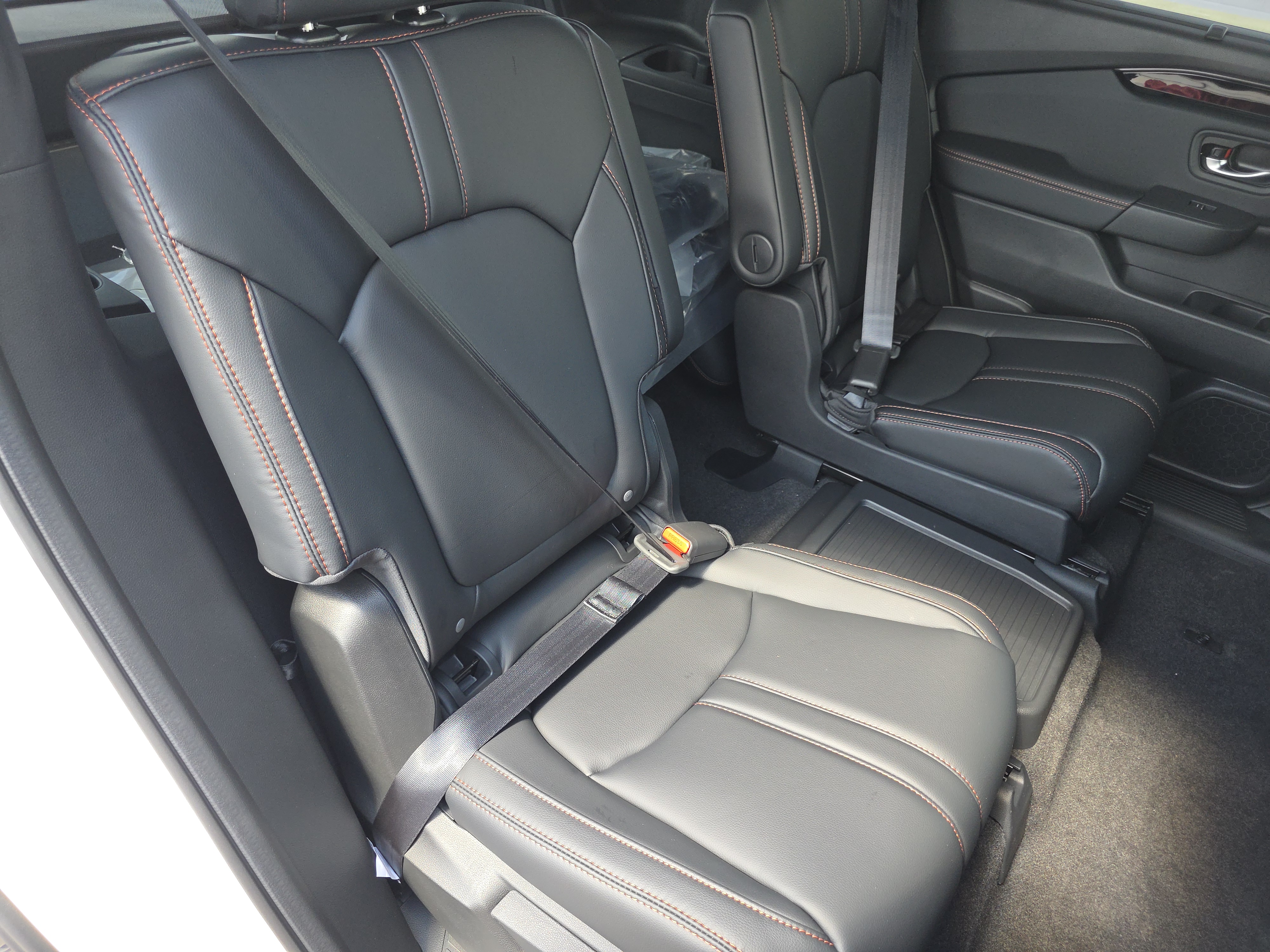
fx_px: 844
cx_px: 635
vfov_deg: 58.9
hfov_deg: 73.9
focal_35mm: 23
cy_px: 476
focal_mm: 6.3
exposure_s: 1/180
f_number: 1.7
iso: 100
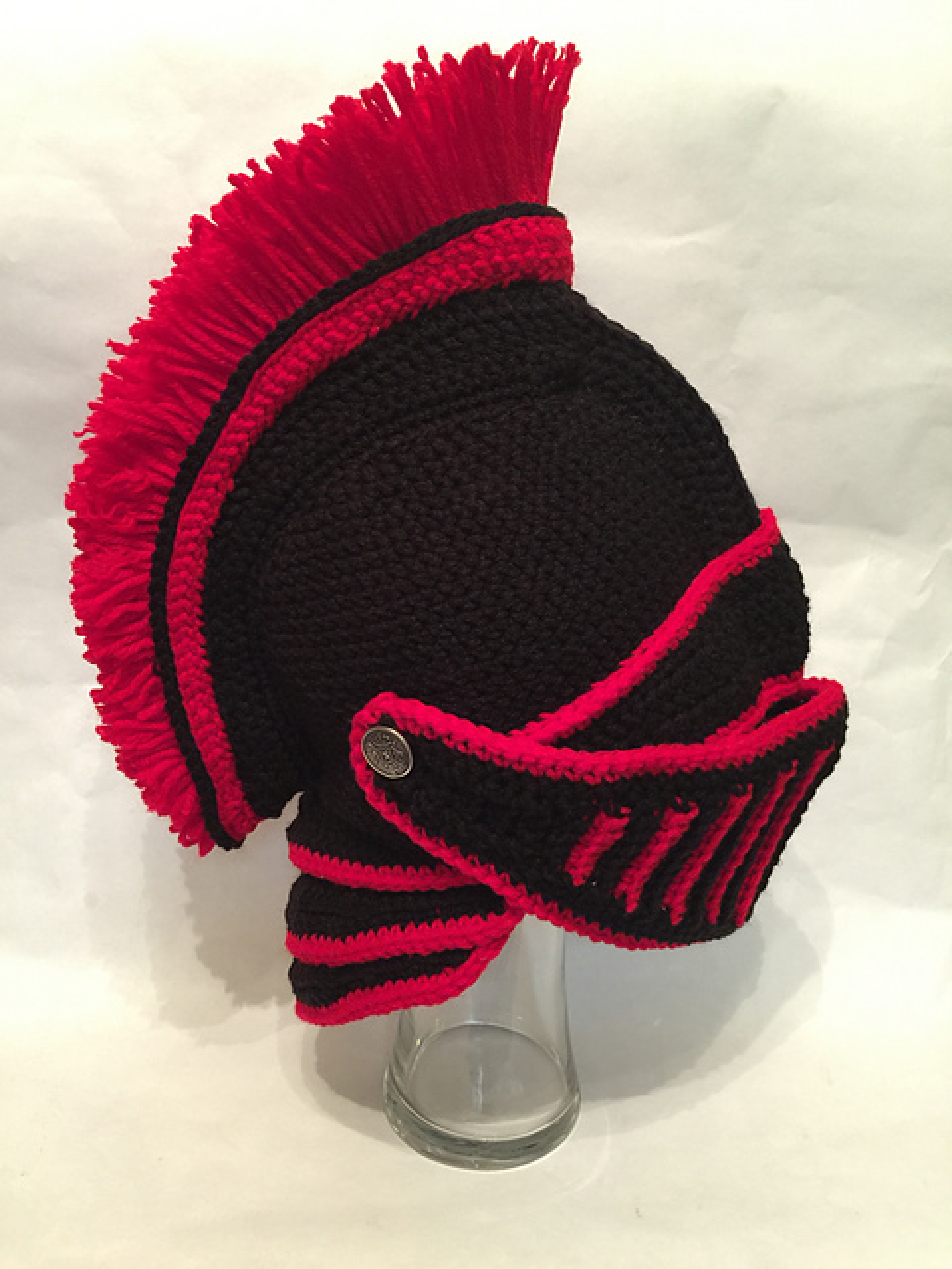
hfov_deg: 48.2
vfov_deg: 61.7
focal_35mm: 29
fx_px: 1063
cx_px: 476
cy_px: 634
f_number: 2.2
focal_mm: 4.15
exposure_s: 1/4
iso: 64
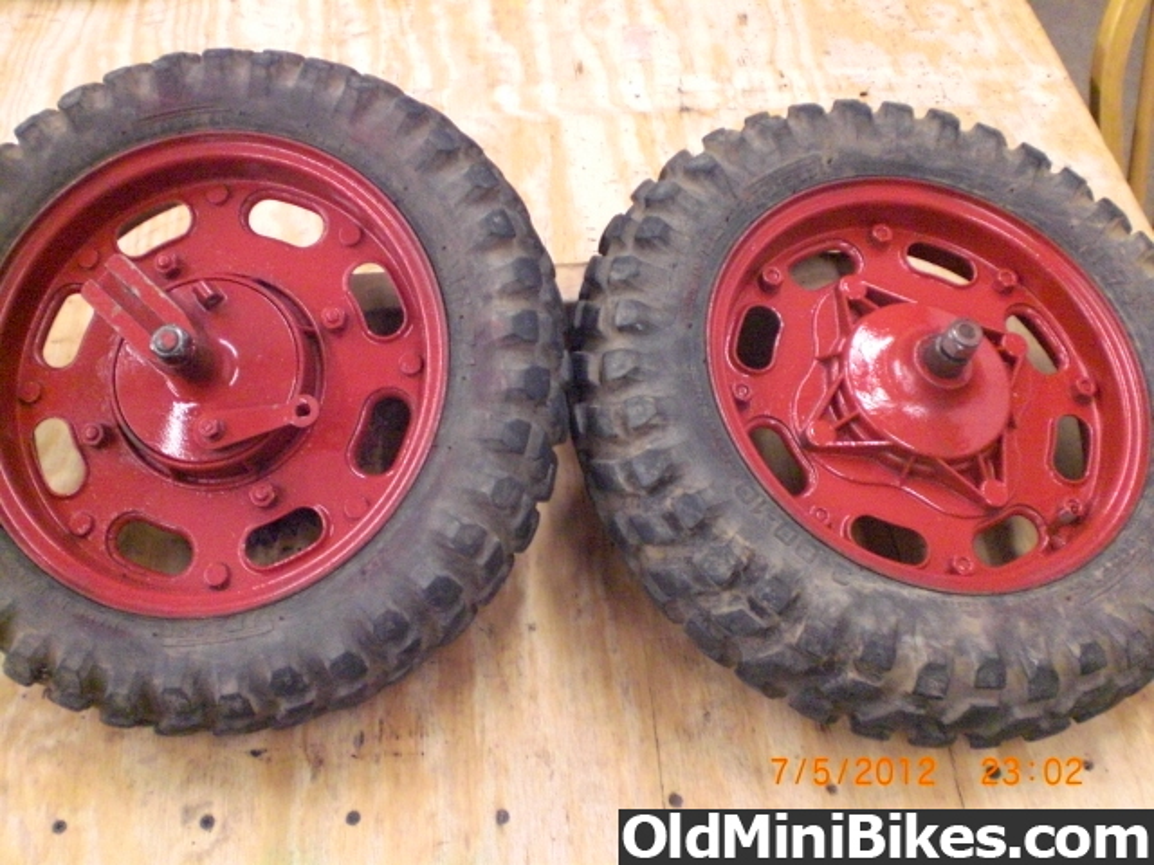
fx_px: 1267
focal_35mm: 38
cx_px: 577
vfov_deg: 37.7
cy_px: 432
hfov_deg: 49.0
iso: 800
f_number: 3.1
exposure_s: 1/40
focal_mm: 6.3
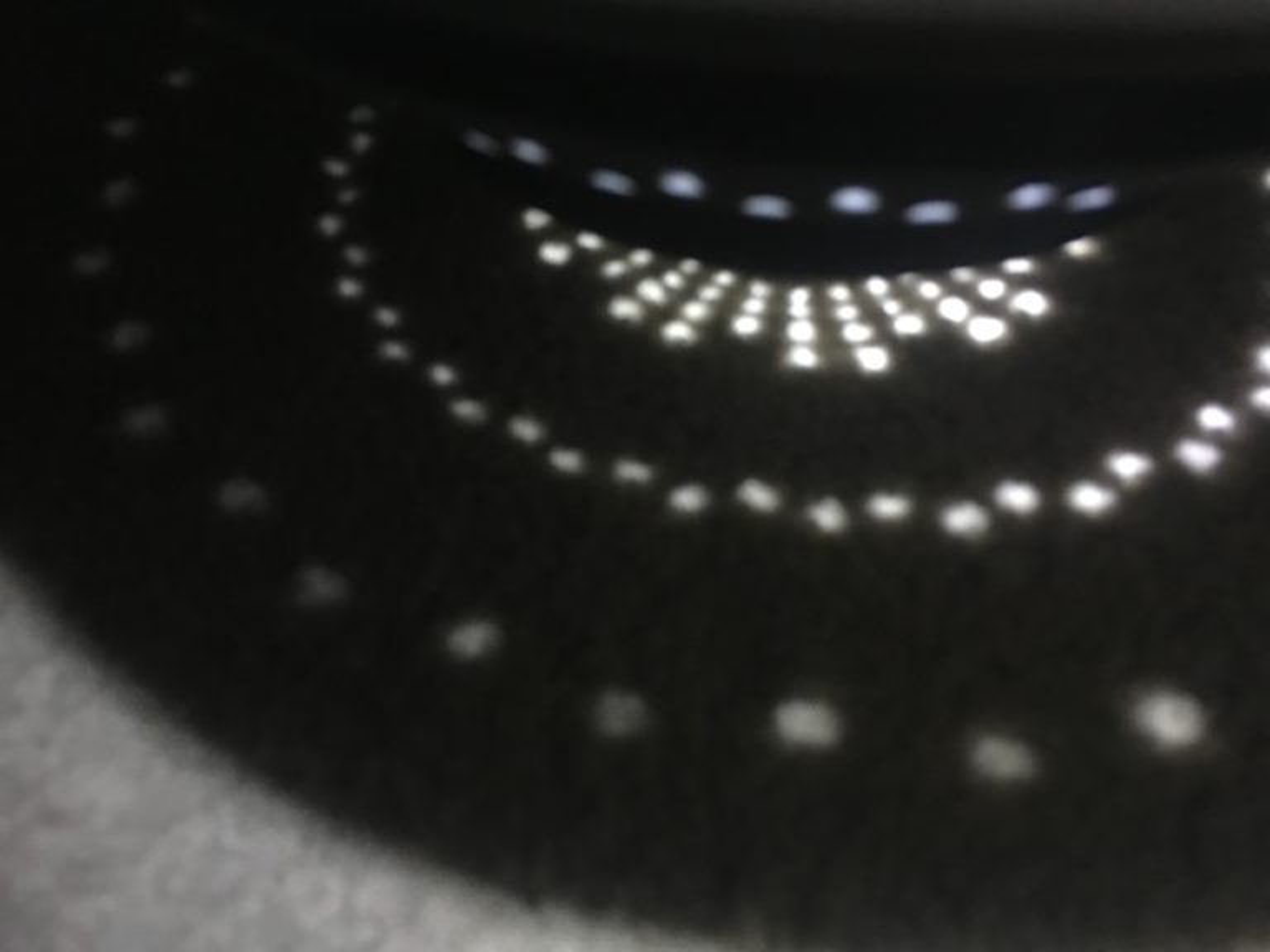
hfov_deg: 61.7
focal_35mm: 29
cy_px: 476
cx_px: 635
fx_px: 1064
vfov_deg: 48.2
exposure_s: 1/4
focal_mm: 4.15
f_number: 2.2
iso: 125
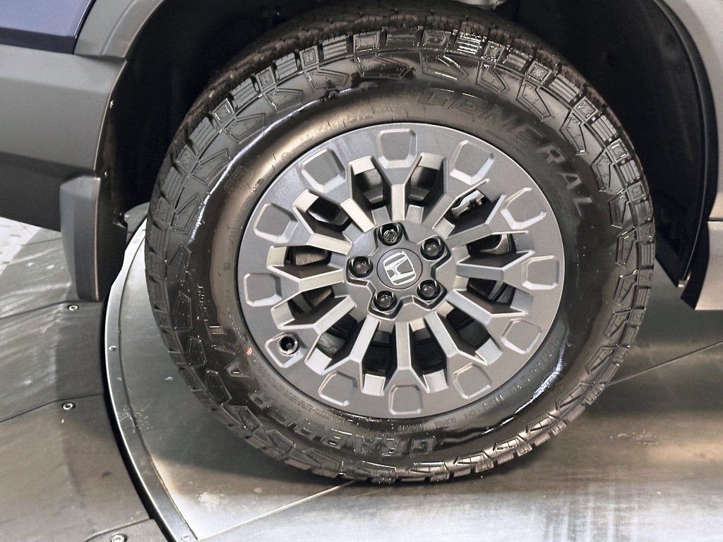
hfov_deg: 39.7
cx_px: 362
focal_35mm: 48
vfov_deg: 30.3
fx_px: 1003
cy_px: 271
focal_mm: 6.86
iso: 640
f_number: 1.78
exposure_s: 1/24
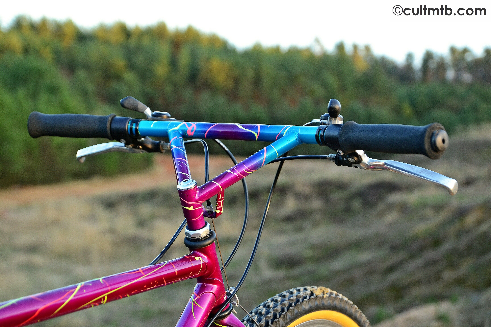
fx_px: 859
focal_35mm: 63
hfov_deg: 31.9
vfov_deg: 21.6
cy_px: 164
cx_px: 246
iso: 200
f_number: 5
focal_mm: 42
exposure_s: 1/160
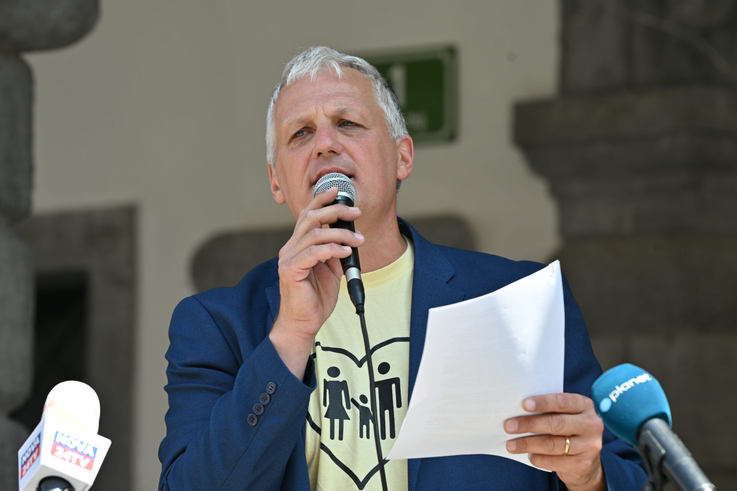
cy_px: 246
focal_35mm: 200
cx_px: 368
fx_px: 4094
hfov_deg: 10.3
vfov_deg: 6.9
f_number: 5.6
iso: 250
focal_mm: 200
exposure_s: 1/500
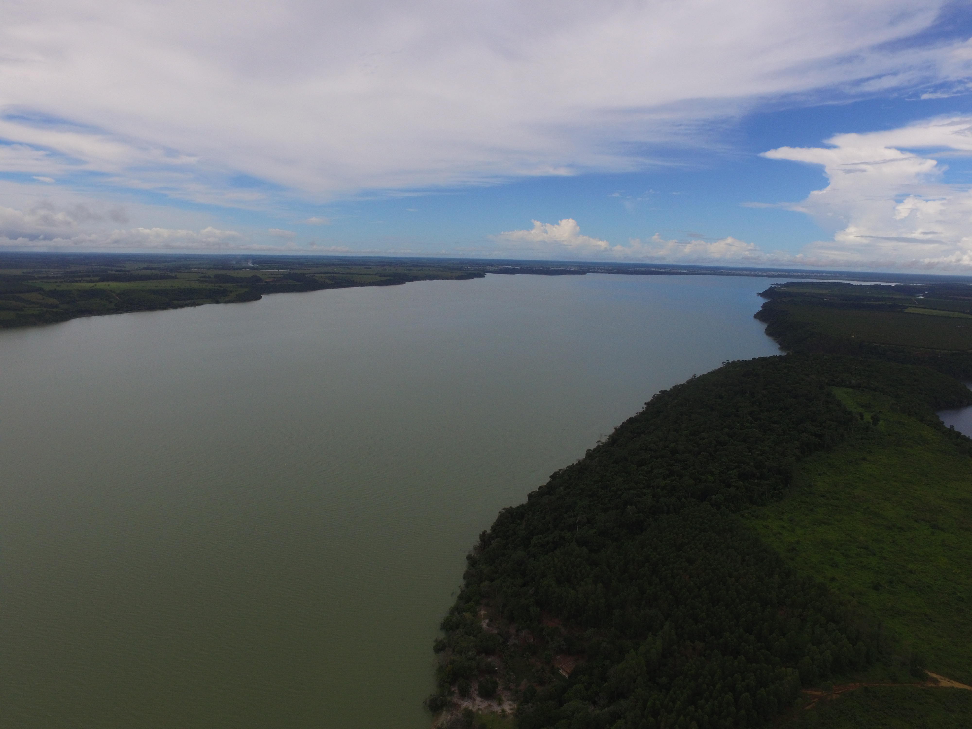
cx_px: 486
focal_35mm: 20
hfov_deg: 81.7
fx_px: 562
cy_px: 364
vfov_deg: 66.0
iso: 100
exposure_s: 1/2398
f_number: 2.8
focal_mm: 3.61
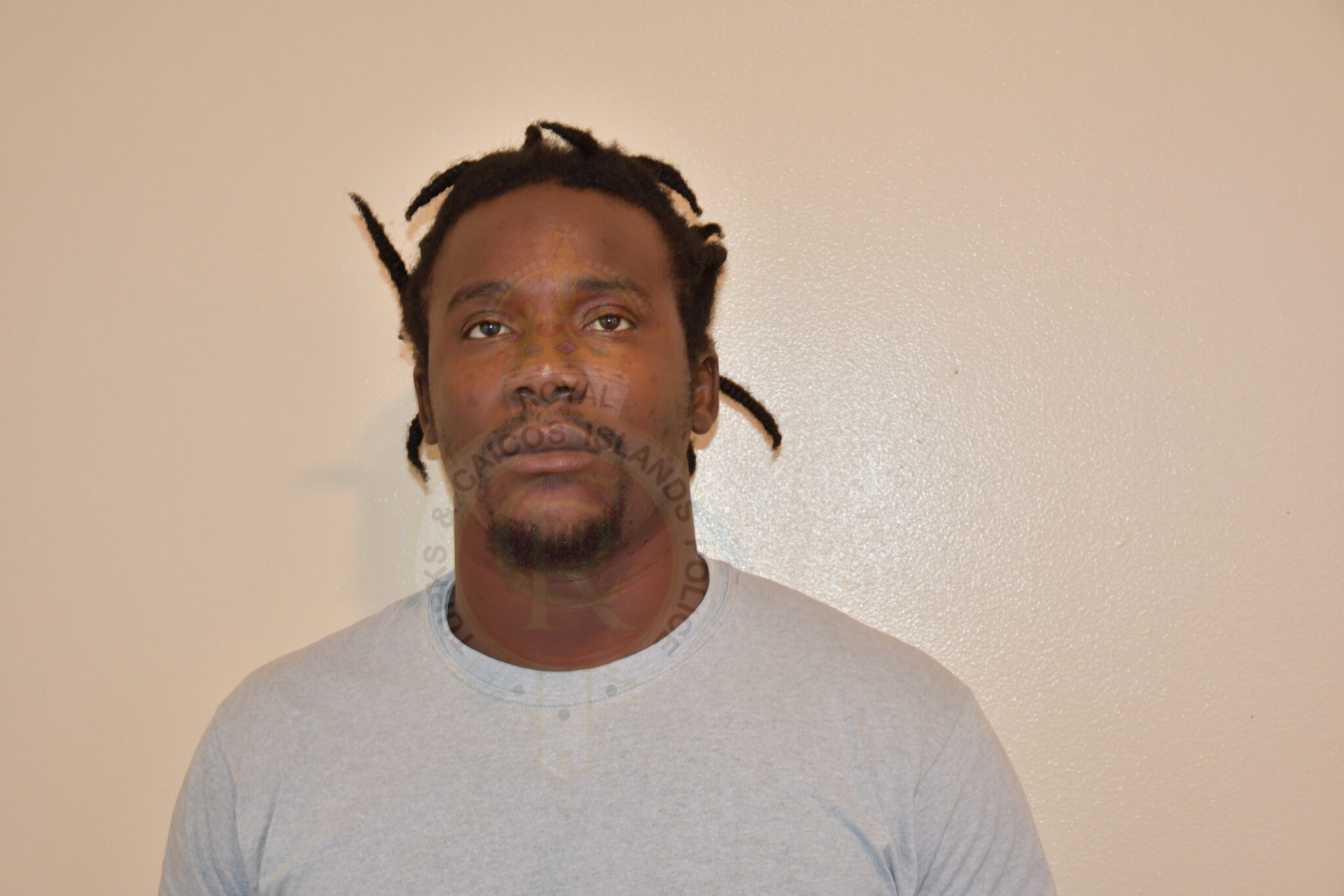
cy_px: 448
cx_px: 672
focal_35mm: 57
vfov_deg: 23.8
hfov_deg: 35.1
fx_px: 2128
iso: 640
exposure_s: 1/60
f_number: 4.2
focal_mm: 38
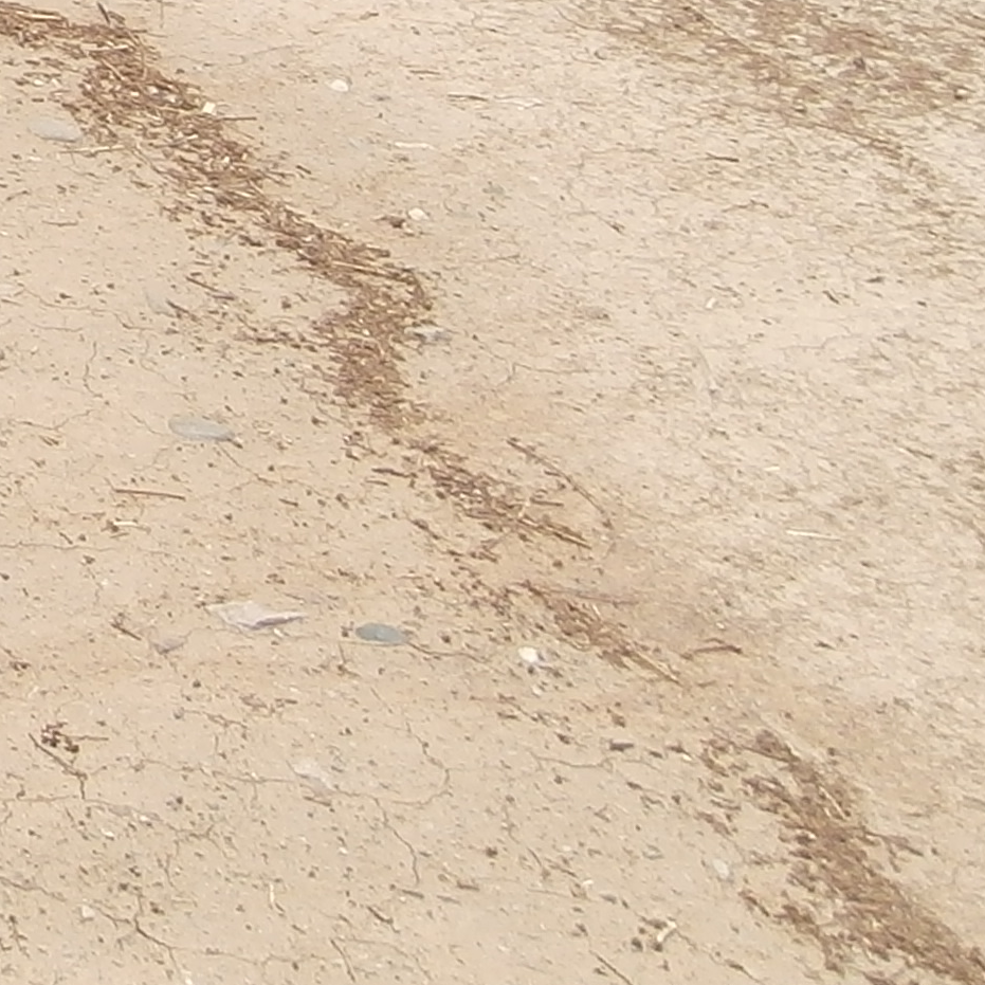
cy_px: -819
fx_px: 3380
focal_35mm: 105
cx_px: -1306
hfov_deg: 13.0
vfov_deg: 14.5
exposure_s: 1/1600
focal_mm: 4.2
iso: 100
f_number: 3
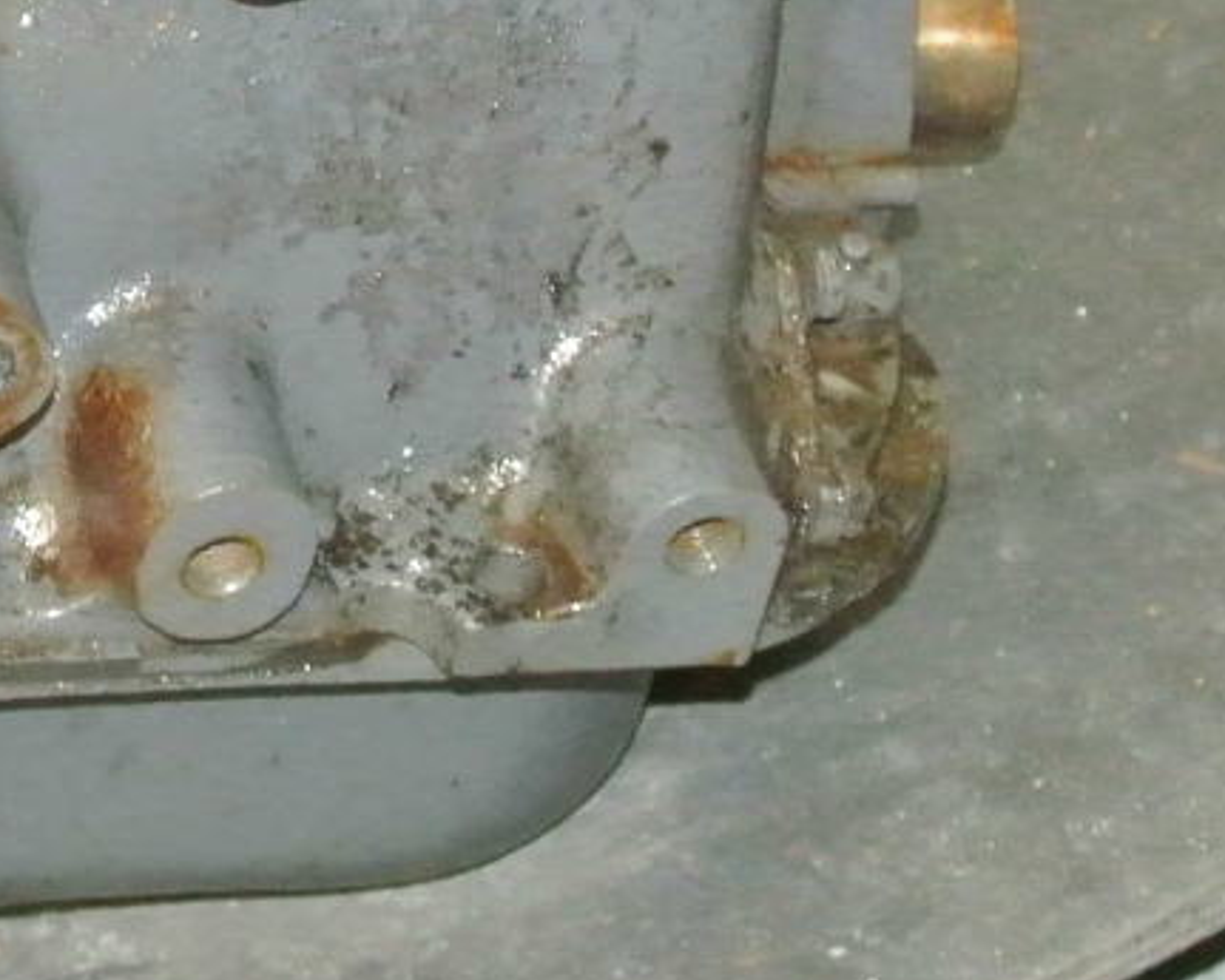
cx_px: -802
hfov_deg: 10.4
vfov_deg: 8.6
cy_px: -50
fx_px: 6455
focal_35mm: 178
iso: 3200
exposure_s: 1/60
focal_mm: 18.9
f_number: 4.8
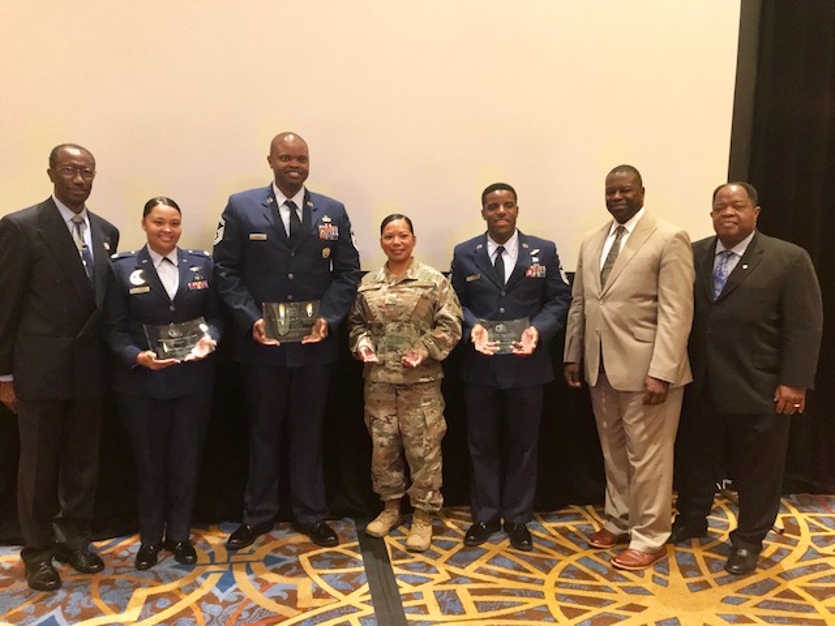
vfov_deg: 49.7
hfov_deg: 63.4
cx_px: 418
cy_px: 313
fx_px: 675
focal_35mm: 28
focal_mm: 3.99
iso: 250
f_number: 1.8
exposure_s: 1/15
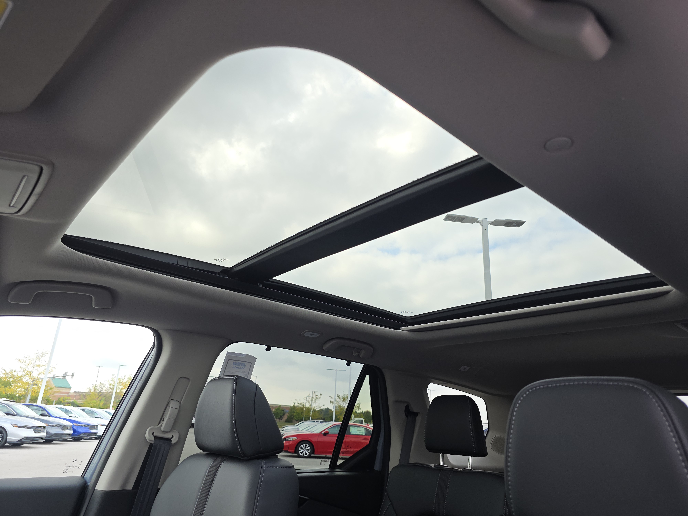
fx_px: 457
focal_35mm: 23
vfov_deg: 58.9
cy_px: 258
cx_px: 344
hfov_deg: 73.9
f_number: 1.7
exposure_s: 1/359
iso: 40
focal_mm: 6.3
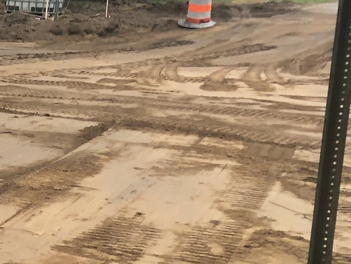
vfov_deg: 13.7
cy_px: 229
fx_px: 1086
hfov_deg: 15.6
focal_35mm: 107
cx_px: -295
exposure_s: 1/120
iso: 25
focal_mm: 3.99
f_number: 1.8
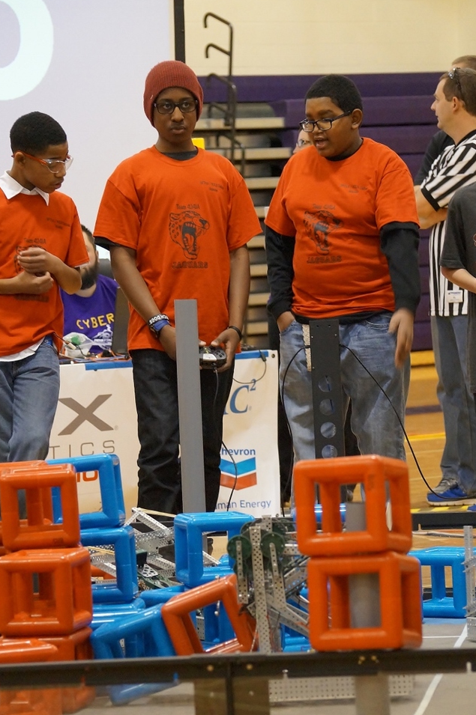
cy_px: 403
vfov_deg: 13.4
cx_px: 223
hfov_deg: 9.0
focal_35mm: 153
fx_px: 3040
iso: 3200
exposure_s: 1/60
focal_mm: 90
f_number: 4.5
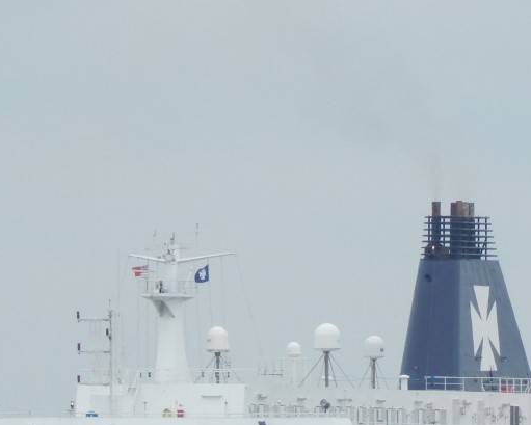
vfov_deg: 1.0
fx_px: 23562
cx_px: 361
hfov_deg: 1.3
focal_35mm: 1499
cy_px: 543
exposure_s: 1/250
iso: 125
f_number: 5.8
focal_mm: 97.9
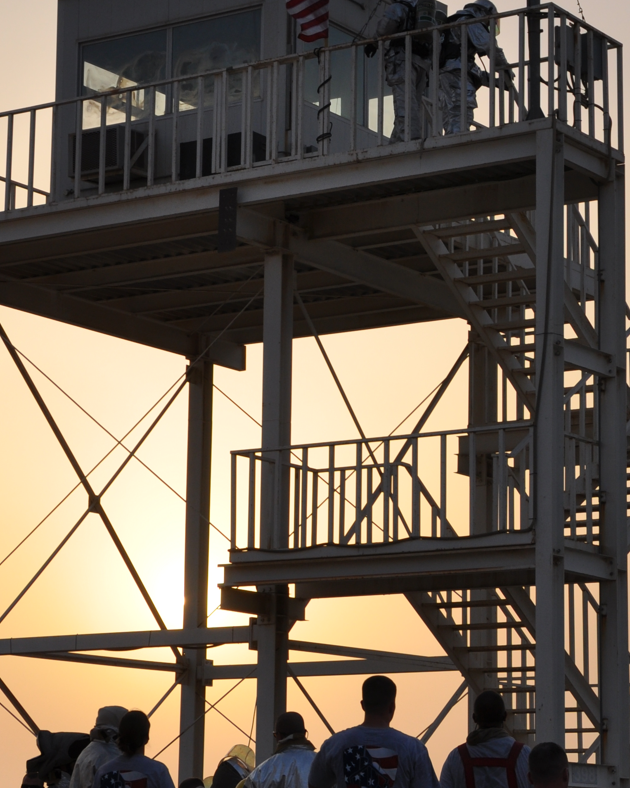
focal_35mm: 158
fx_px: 3683
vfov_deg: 12.2
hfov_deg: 9.8
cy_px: 372
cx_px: 397
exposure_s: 1/400
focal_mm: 50
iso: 200
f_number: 10
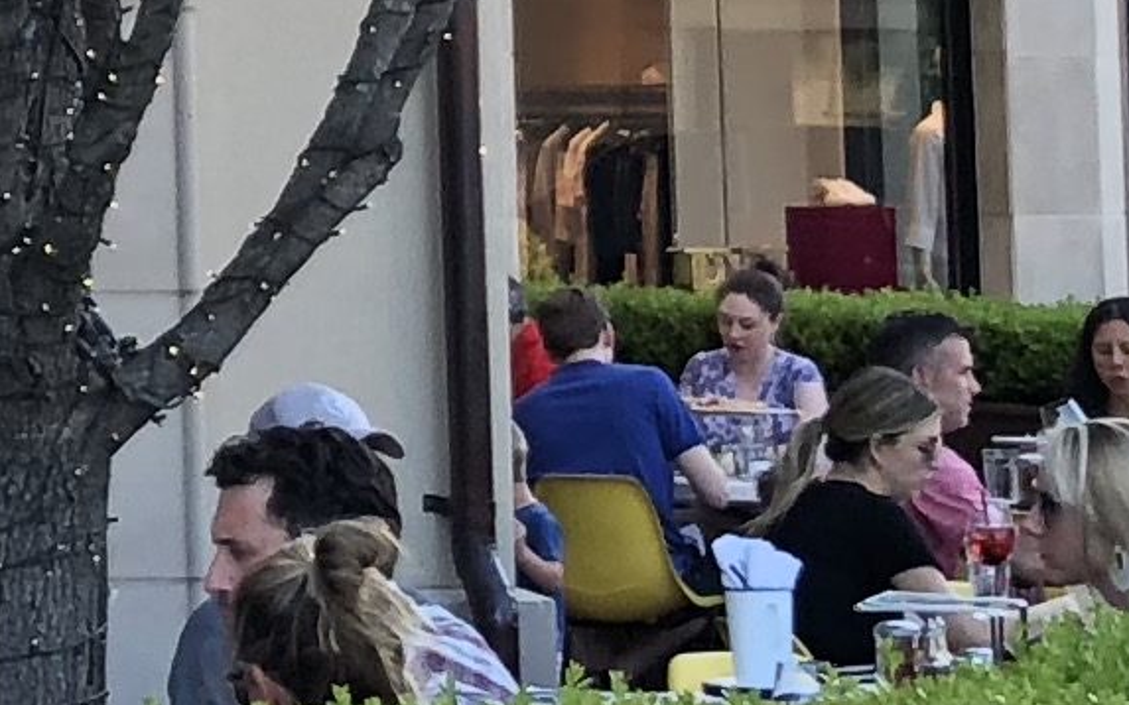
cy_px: -534
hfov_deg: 9.5
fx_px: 6430
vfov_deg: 6.2
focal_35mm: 209
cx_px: -997
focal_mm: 4
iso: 20
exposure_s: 1/150
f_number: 1.8
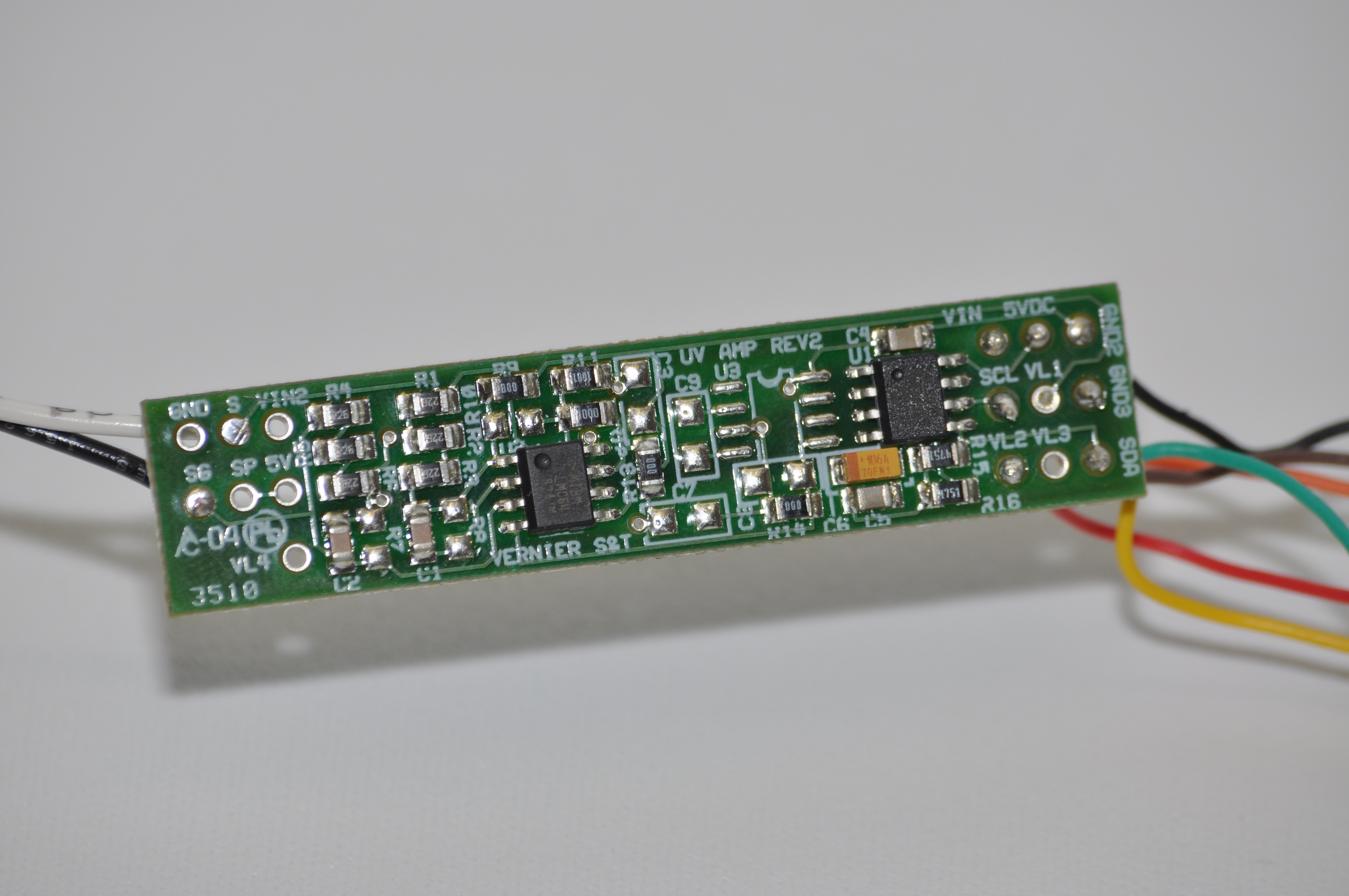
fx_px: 10947
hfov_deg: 7.1
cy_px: 448
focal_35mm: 292
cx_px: 674
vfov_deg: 4.7
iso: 250
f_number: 11
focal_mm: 195
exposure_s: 1/60
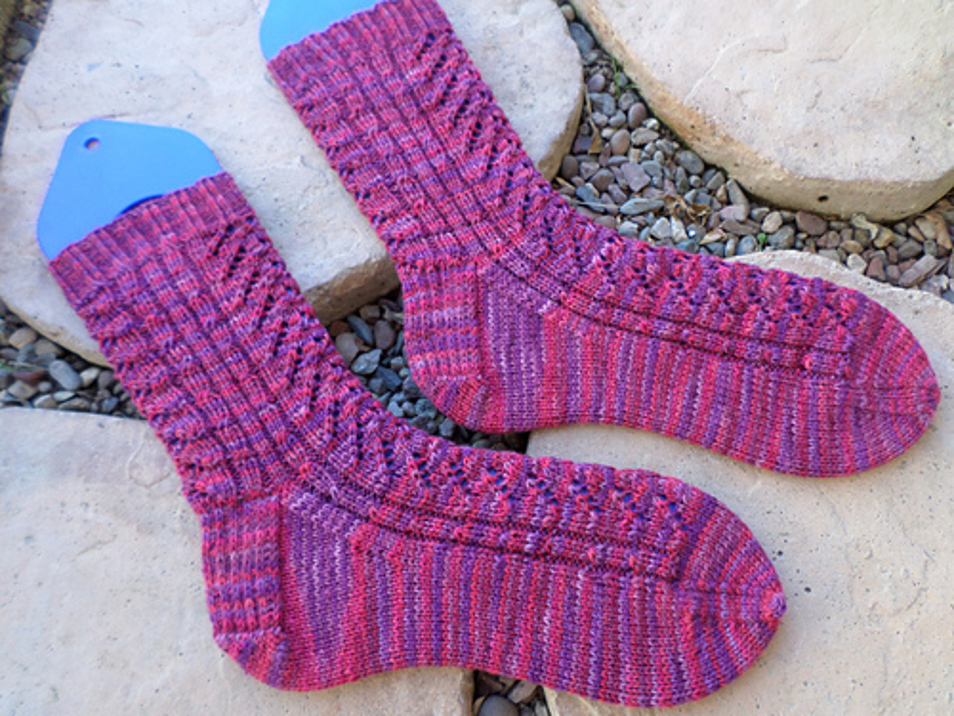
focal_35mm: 25
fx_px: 689
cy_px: 358
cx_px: 477
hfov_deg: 69.4
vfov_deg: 54.9
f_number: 2.5
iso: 80
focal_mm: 4.5
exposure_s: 1/45
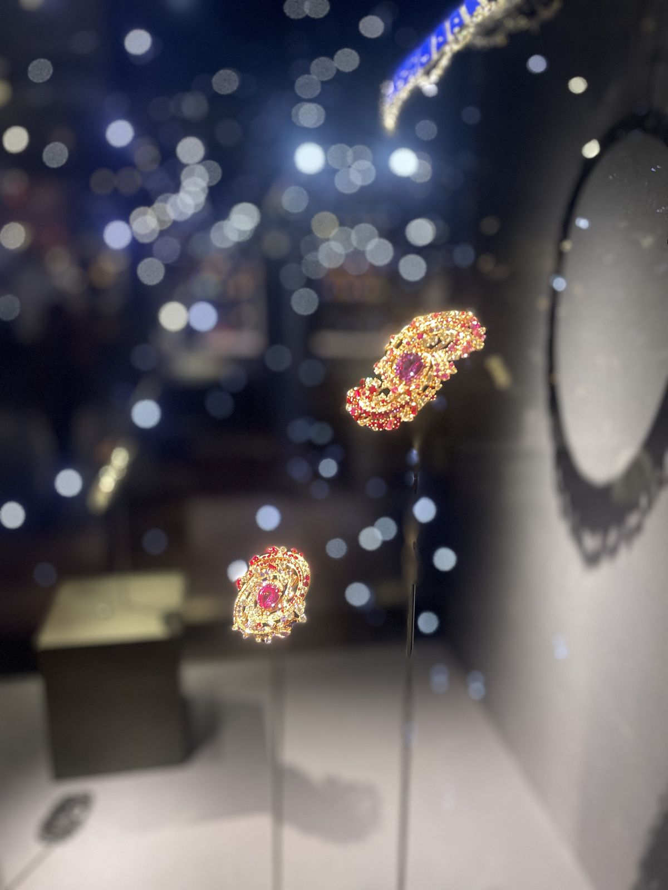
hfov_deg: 53.1
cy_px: 445
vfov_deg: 67.3
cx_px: 334
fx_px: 669
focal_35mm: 26
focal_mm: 4.2
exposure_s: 1/29
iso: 640
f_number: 1.6
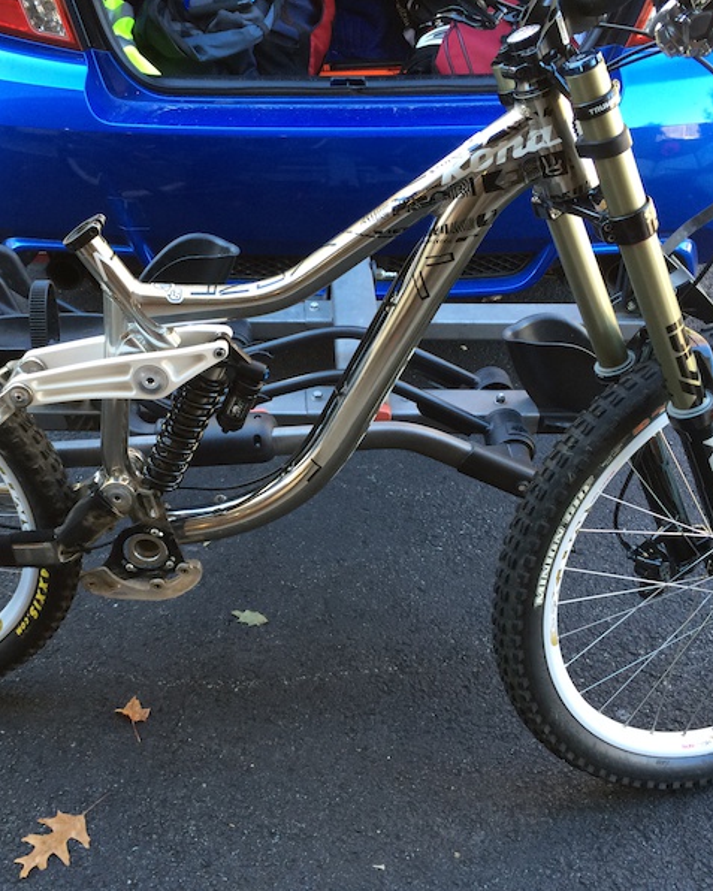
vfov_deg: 47.9
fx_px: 1002
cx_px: 251
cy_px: 446
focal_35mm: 38
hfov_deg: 38.8
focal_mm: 4.15
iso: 32
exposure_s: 1/30
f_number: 2.2
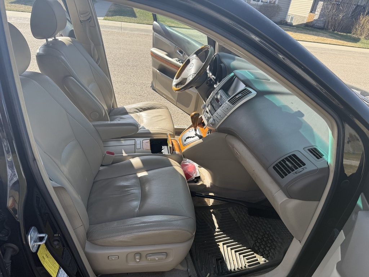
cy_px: 138
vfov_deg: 56.8
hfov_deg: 71.6
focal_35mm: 24
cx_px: 184
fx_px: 256
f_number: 1.78
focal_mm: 6.76
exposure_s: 1/1689
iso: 80
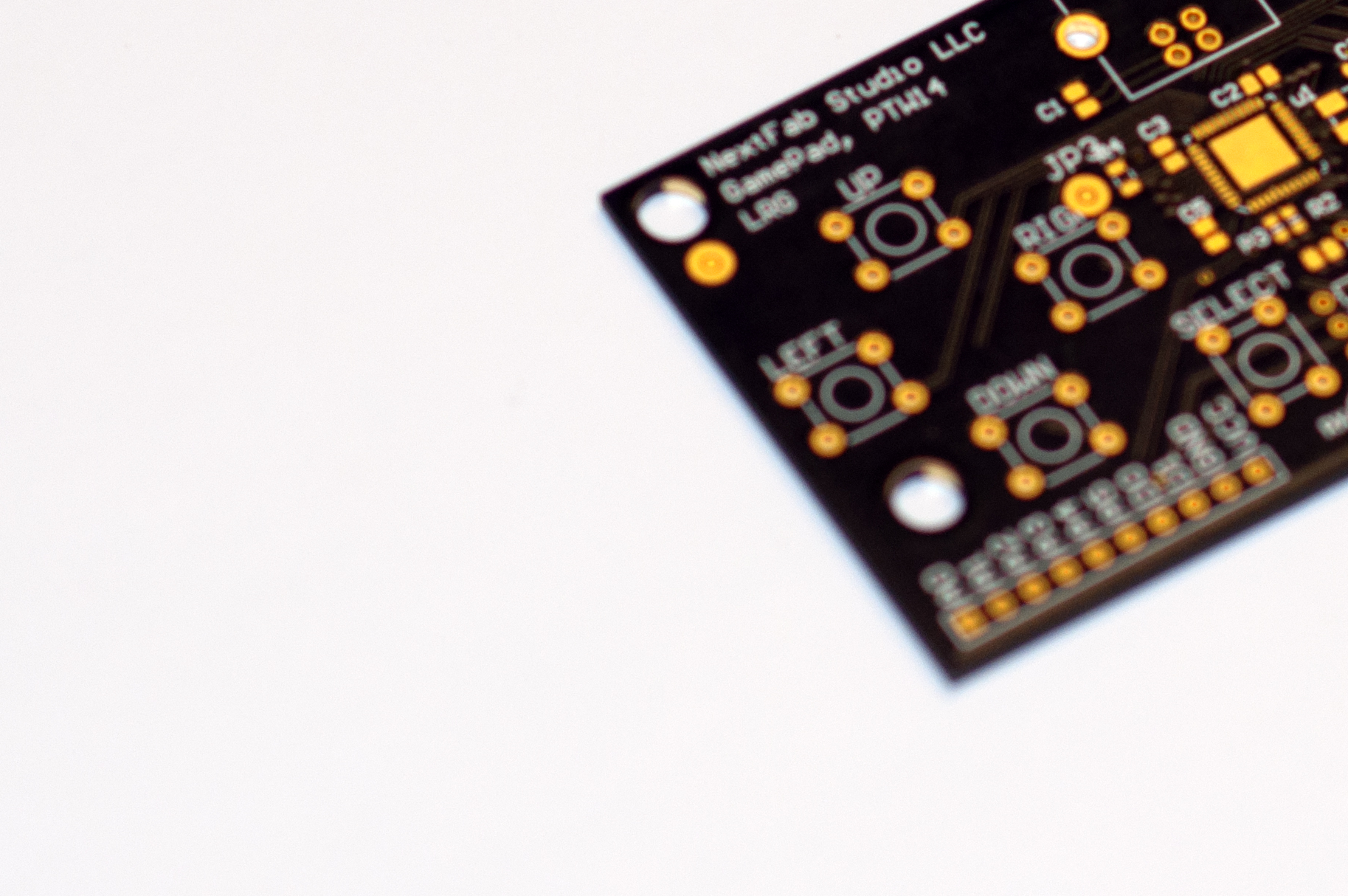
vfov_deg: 4.6
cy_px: 235
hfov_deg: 6.9
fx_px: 11190
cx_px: 1296
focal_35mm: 299
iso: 360
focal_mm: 85
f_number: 2.8
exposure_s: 1/125
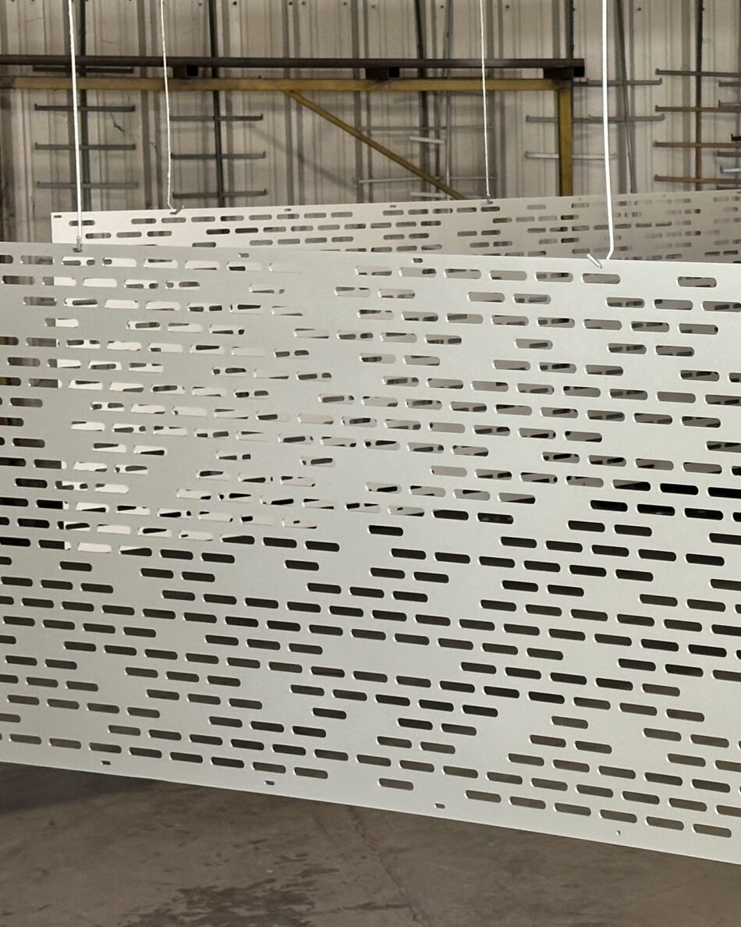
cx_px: 842
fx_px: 2769
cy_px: 415
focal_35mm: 101
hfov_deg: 14.8
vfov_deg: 19.0
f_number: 1.78
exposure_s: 1/65
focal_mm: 6.86
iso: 100
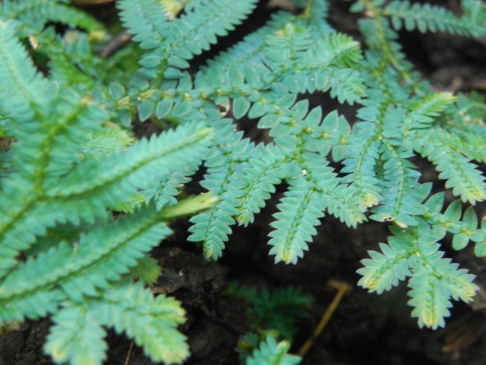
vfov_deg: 22.3
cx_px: 243
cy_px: 182
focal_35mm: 66
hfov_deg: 29.4
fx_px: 927
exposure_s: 1/31
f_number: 3.5
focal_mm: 11.8
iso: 160
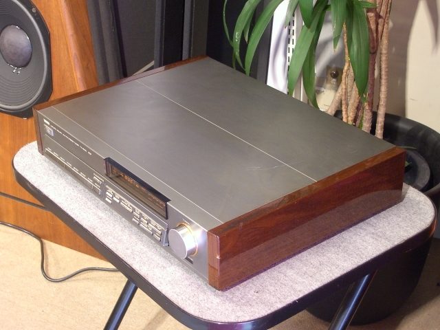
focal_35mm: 68
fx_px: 864
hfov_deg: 28.6
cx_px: 220
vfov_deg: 21.6
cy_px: 165
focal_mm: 14.2
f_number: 4
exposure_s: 1/10
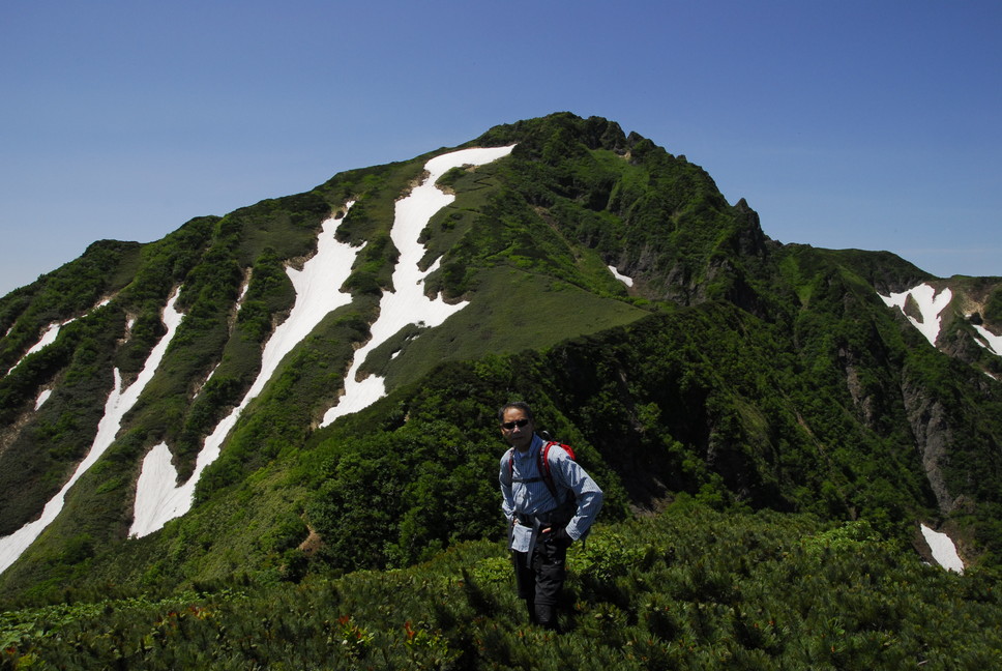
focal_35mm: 26
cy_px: 336
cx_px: 501
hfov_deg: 70.4
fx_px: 711
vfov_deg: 50.5
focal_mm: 17
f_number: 11
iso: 400
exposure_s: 1/500
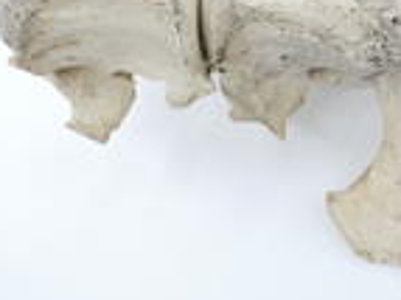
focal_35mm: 67
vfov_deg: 21.2
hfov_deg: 26.8
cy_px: 0
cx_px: 435
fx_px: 775
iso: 2500
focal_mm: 12
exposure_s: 1/60
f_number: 20
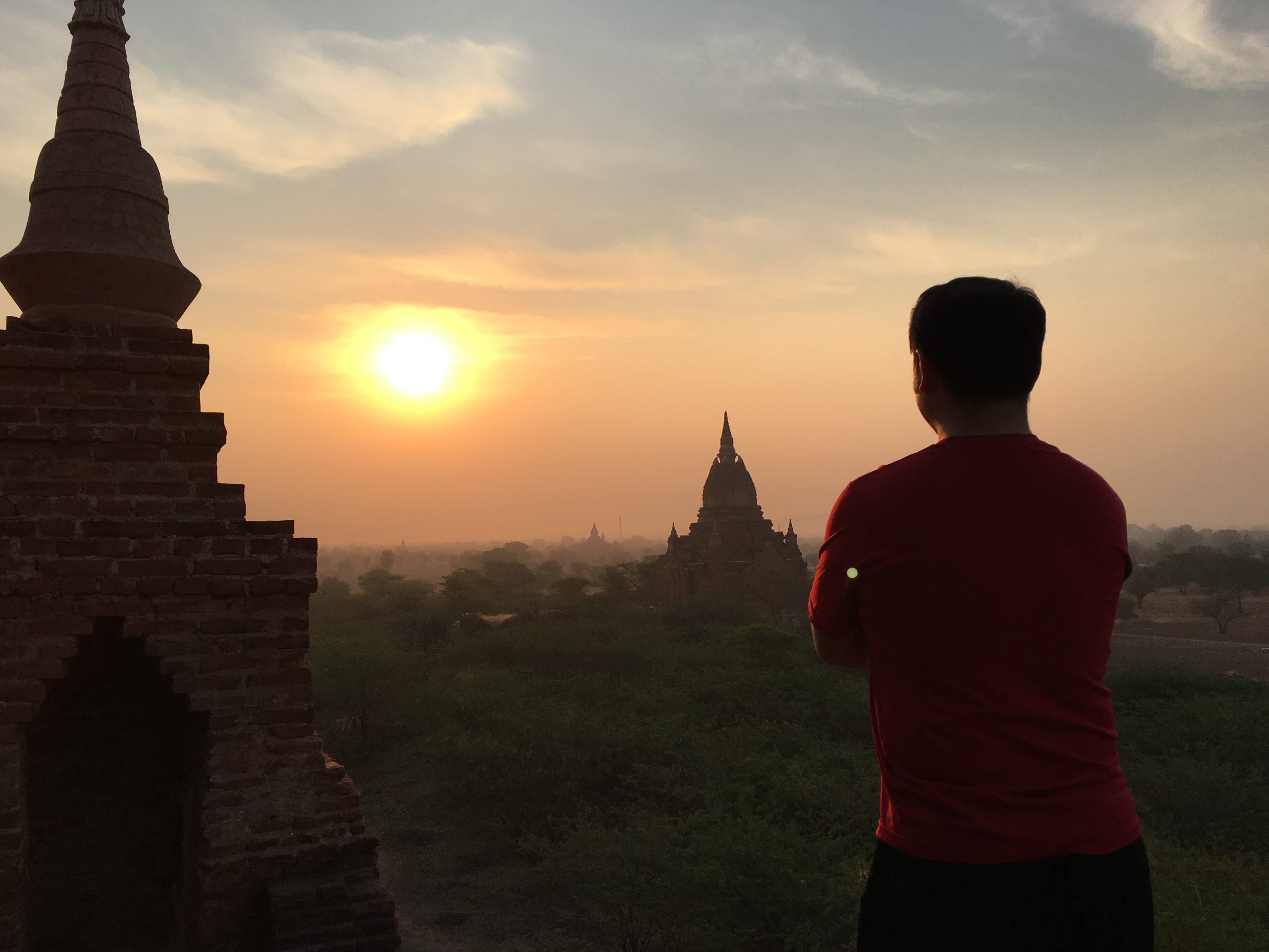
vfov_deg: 48.2
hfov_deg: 61.7
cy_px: 476
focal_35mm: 29
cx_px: 634
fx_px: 1063
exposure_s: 1/999
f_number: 2.2
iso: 25
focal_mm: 4.15
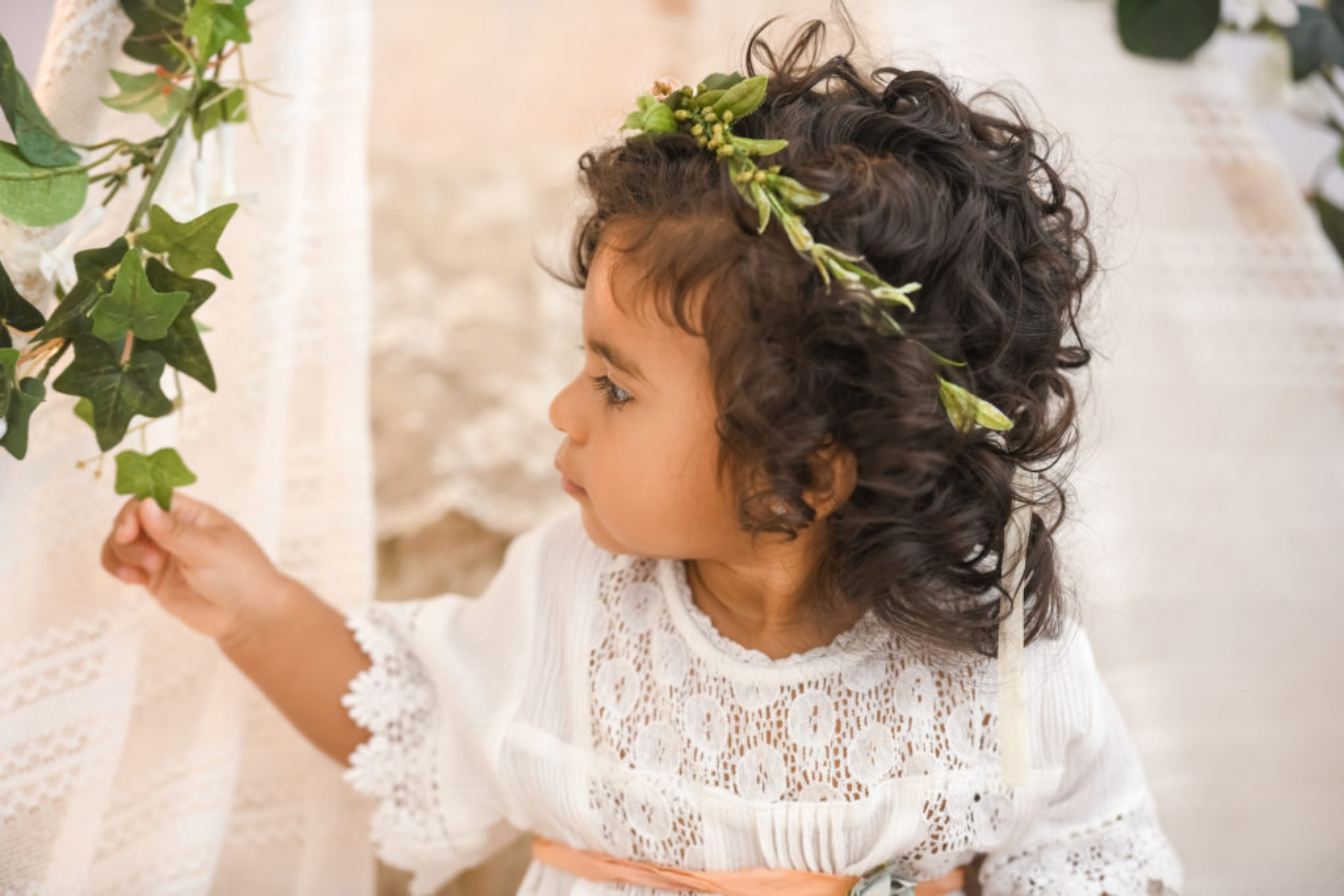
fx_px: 5974
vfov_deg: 8.6
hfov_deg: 12.8
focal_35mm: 160
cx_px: 672
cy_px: 448
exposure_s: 1/250
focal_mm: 160
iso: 500
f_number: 2.8
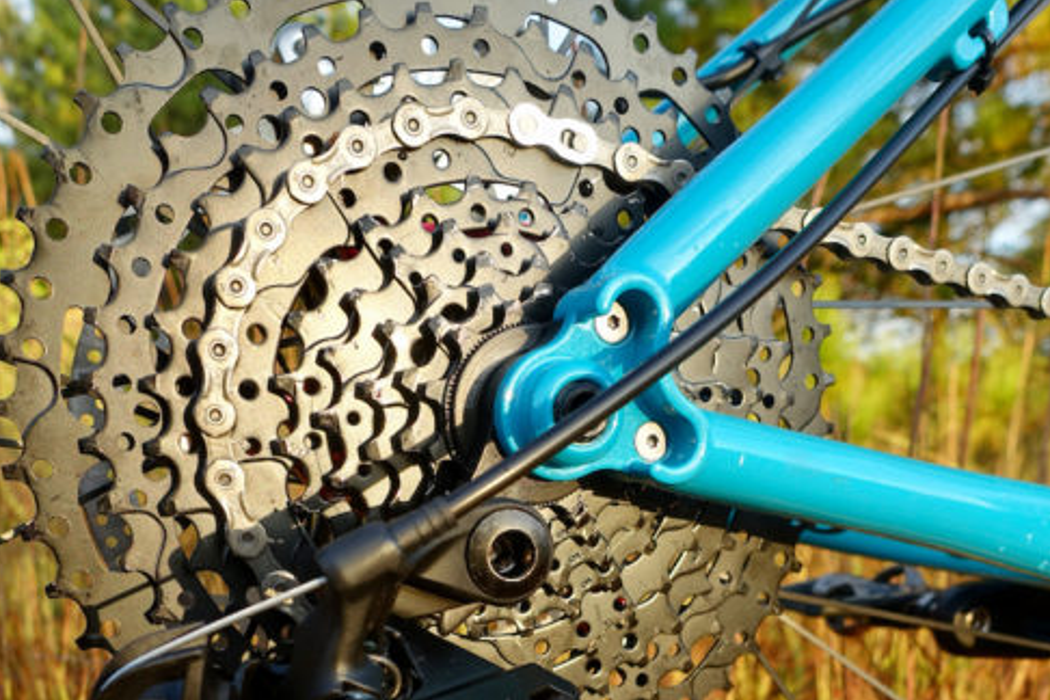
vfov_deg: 33.2
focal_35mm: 37
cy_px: 683
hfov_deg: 51.9
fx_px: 1079
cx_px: 523
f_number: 4
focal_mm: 8.8
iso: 125
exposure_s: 1/125
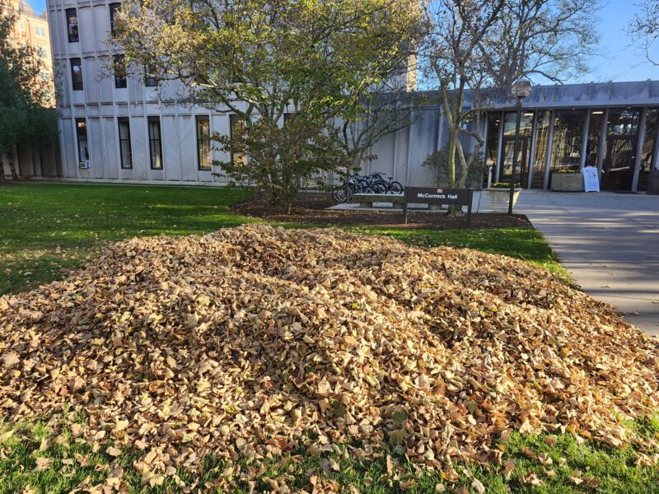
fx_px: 438
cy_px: 247
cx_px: 330
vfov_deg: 58.9
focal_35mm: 23
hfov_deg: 73.9
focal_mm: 5.54
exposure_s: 1/196
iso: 25
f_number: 1.8
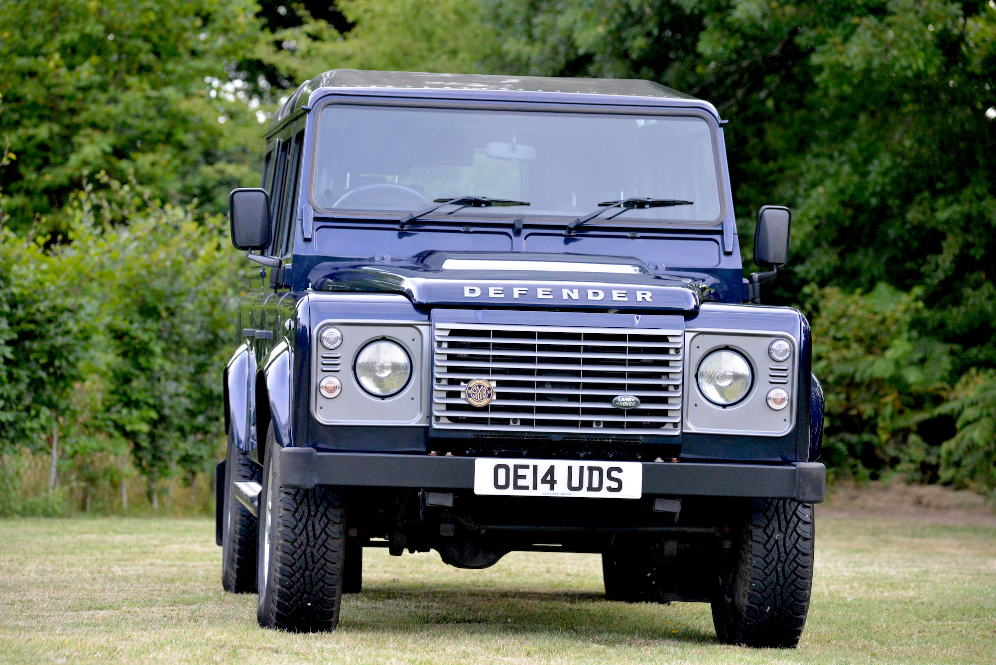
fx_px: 4428
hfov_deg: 12.8
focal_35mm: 160
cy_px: 332
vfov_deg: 8.6
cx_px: 498
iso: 6400
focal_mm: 160
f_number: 5
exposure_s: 1/1600
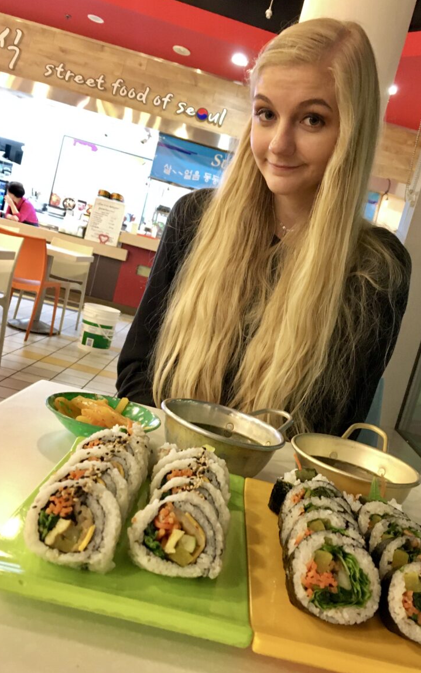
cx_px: 230
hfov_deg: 40.6
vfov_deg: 61.2
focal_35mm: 31
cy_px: 336
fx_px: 569
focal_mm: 4.15
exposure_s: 1/15
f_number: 2.2
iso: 200
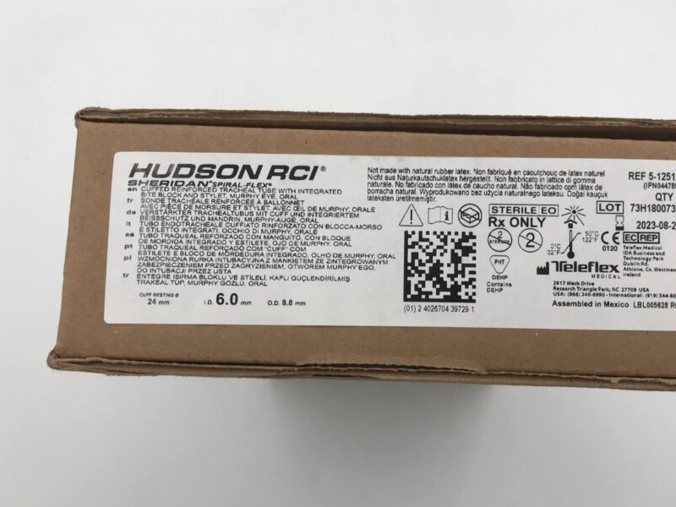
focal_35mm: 35
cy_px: 275
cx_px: 388
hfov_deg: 52.4
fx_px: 683
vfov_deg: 40.7
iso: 20
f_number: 1.8
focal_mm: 3.99
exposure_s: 1/121
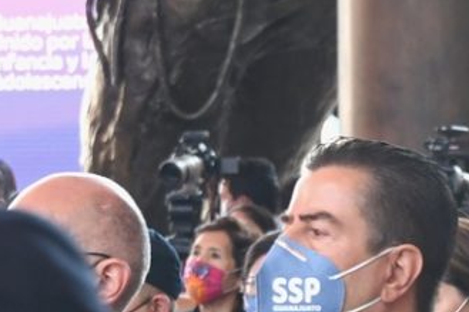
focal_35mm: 280
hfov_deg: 7.3
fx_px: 3646
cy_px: 634
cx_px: 426
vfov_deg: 4.8
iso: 1000
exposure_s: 1/250
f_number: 3.5
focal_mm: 40
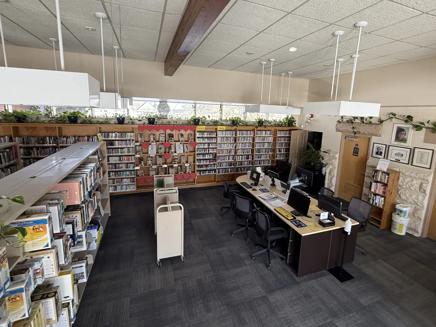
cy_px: 148
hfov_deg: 91.0
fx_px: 214
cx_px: 229
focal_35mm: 17
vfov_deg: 74.5
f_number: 2.2
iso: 125
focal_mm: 2.22
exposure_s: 1/99
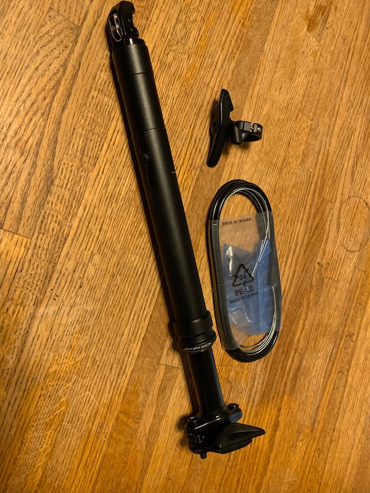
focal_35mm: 26
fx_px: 371
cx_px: 185
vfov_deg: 67.3
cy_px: 246
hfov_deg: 53.1
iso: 320
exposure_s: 1/60
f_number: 1.8
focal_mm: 4.25
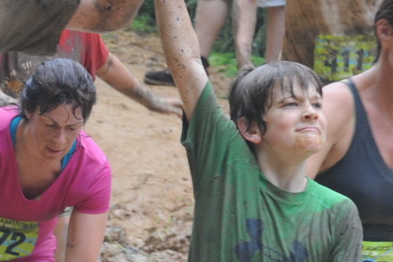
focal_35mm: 390
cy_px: 73
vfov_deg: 3.5
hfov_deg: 5.3
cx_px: -20
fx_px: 4255
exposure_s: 1/60
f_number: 9
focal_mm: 85
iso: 500
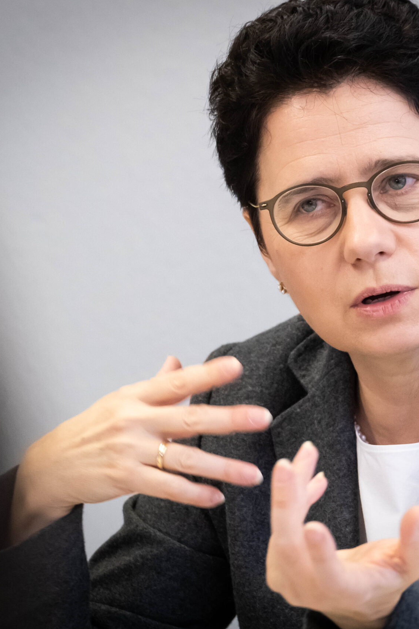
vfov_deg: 9.6
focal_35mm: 215
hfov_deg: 6.4
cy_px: 314
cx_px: 352
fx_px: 3754
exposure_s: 1/200
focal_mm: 95
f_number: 5
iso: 3200
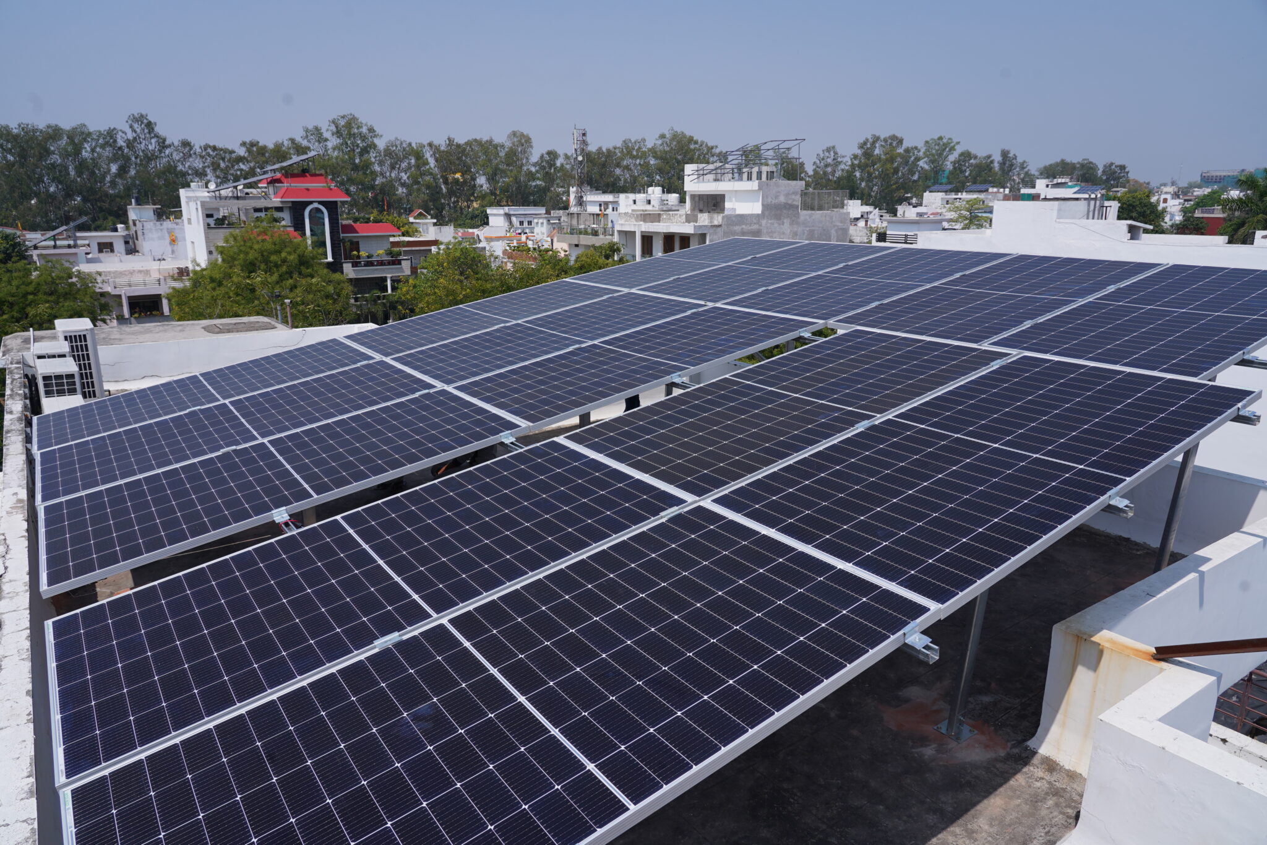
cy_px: 422
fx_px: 845
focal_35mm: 24
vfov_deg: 53.1
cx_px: 634
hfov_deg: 73.7
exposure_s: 1/400
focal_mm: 24
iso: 160
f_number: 10
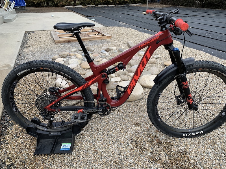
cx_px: 113
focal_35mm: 26
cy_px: 84
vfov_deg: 53.1
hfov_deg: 67.3
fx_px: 170
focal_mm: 4.25
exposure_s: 1/537
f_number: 1.8
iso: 25
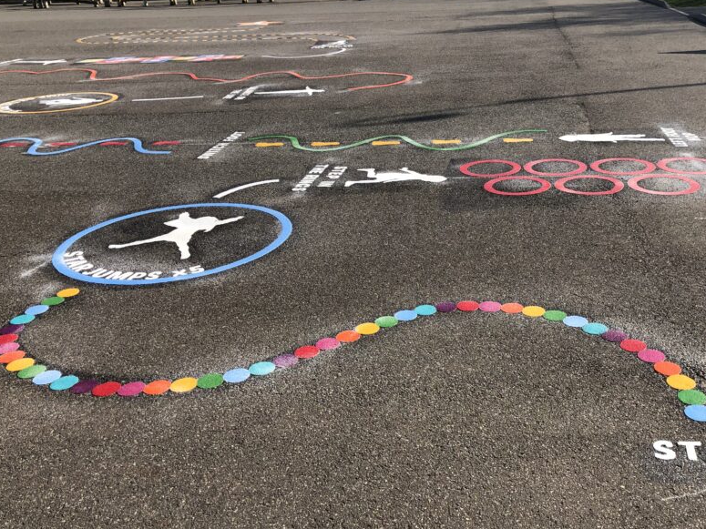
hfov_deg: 49.8
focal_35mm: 37
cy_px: 254
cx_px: 431
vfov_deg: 38.6
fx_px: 755
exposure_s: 1/1143
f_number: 1.8
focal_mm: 3.99
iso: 20
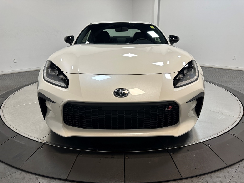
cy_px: 92
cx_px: 122
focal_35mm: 24
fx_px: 169
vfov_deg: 56.8
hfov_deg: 71.6
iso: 160
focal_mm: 6.86
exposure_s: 1/60
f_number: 1.78
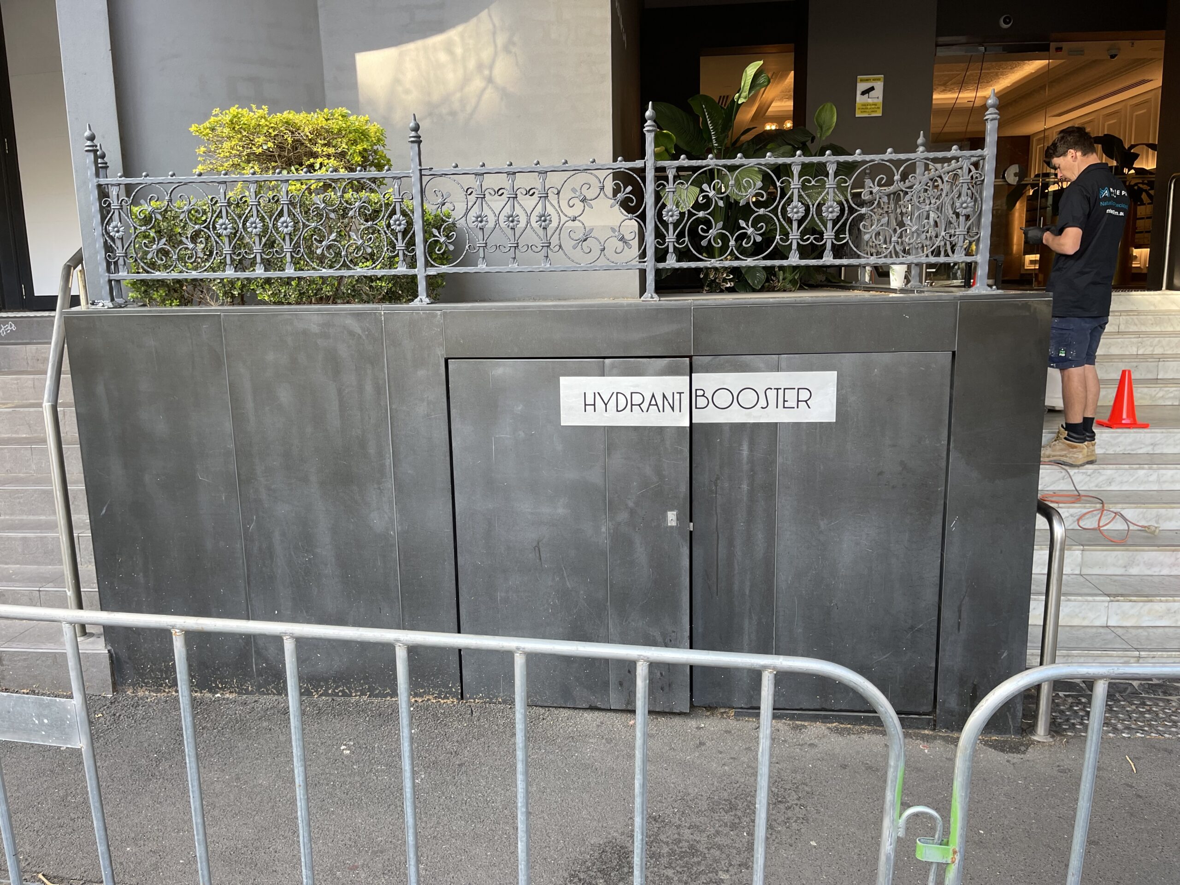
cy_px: 442
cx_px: 590
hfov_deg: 67.3
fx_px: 886
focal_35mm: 26
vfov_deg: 53.1
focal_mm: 5.1
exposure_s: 1/121
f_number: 1.6
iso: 64
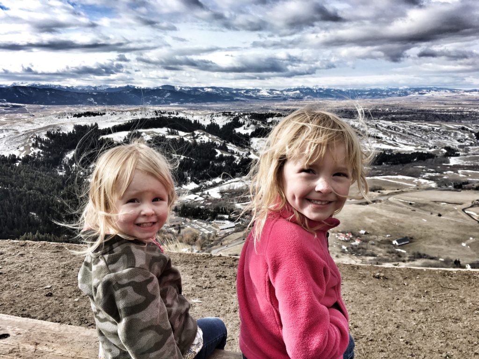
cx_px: 240
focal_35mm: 29
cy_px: 180
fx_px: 401
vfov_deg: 48.2
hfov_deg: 61.7
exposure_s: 1/962
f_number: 2.2
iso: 25
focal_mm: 4.15
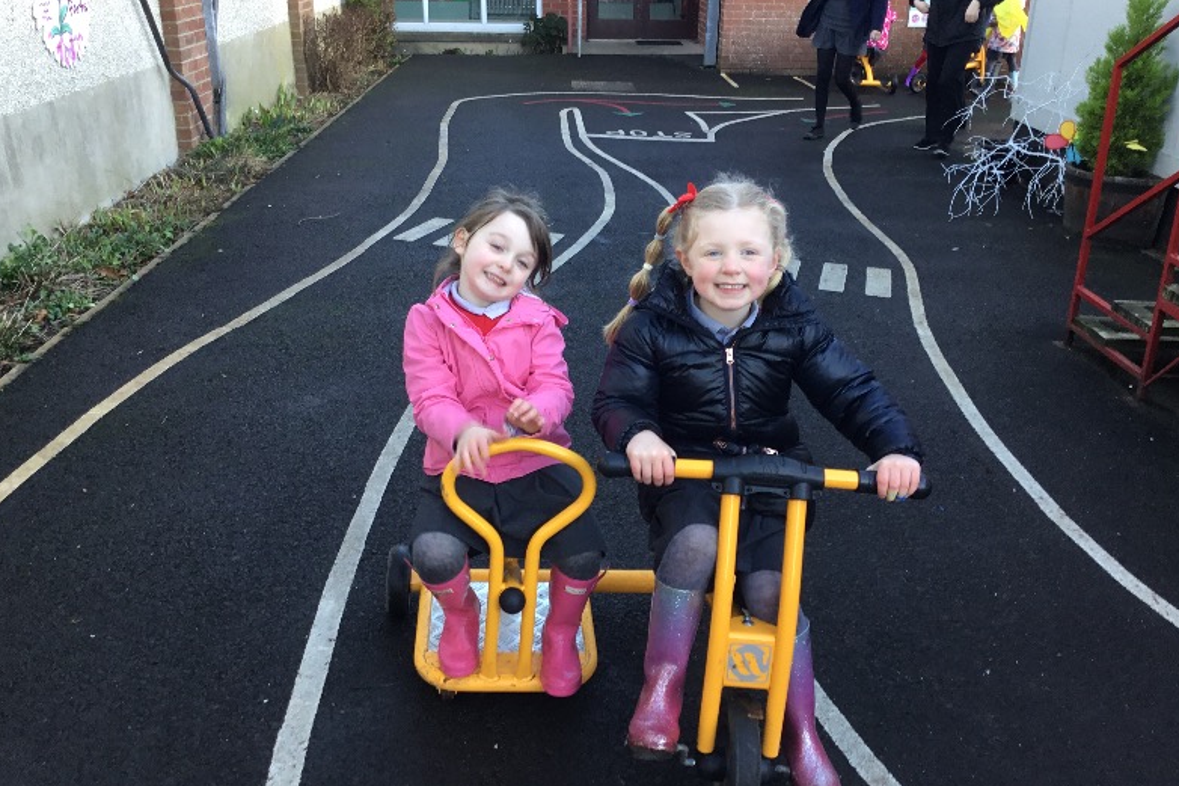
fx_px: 1080
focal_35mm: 33
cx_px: 591
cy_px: 403
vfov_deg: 40.0
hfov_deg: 57.2
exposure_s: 1/50
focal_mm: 3.3
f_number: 2.4
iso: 32
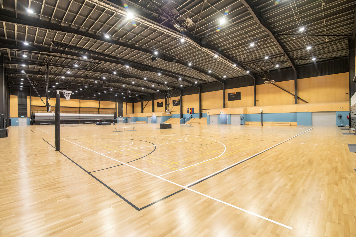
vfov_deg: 73.7
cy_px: 118
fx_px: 158
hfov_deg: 96.7
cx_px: 178
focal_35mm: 16
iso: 3200
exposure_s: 1/160
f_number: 4
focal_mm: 16
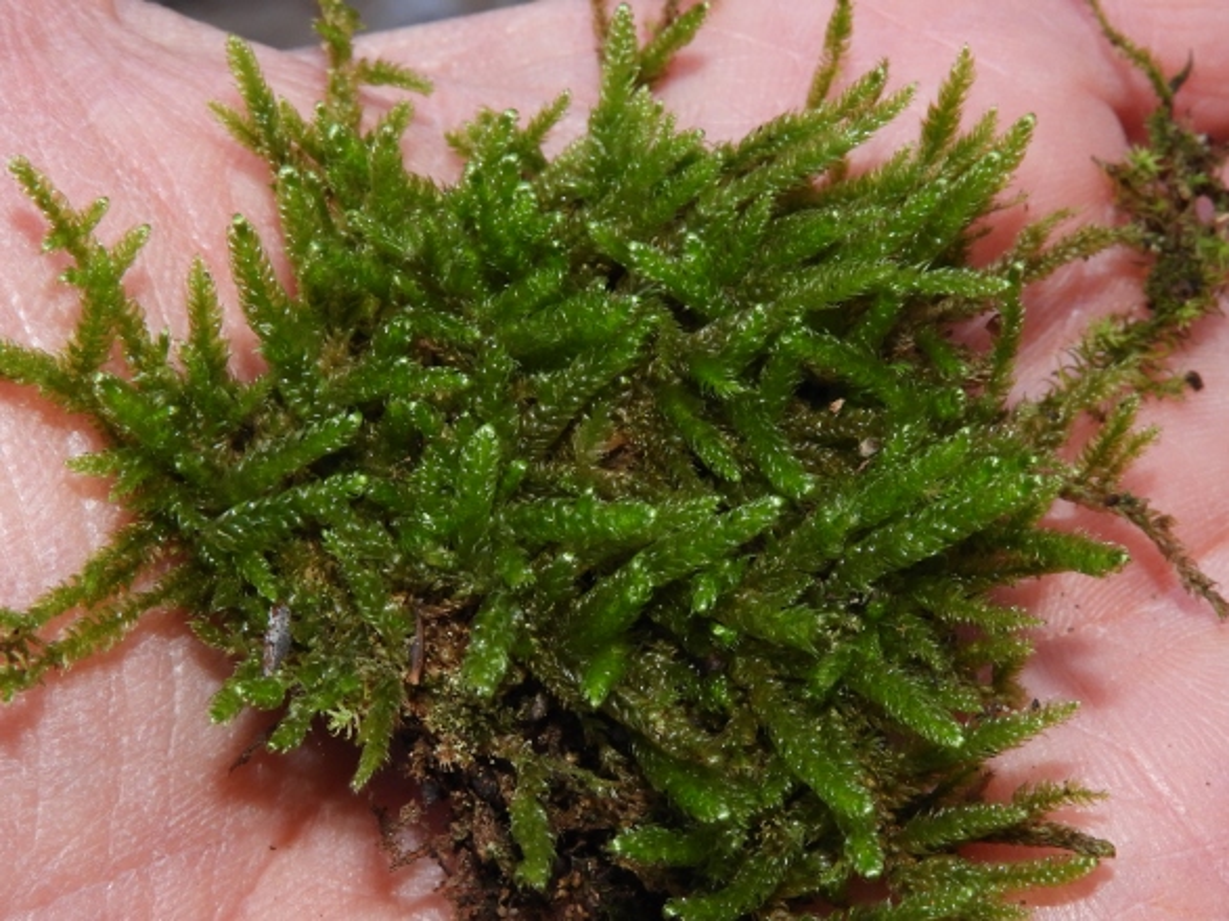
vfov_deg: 26.6
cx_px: 614
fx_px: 1952
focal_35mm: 55
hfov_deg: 34.9
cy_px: 460
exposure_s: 1/30
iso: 200
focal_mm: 9.9
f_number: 5
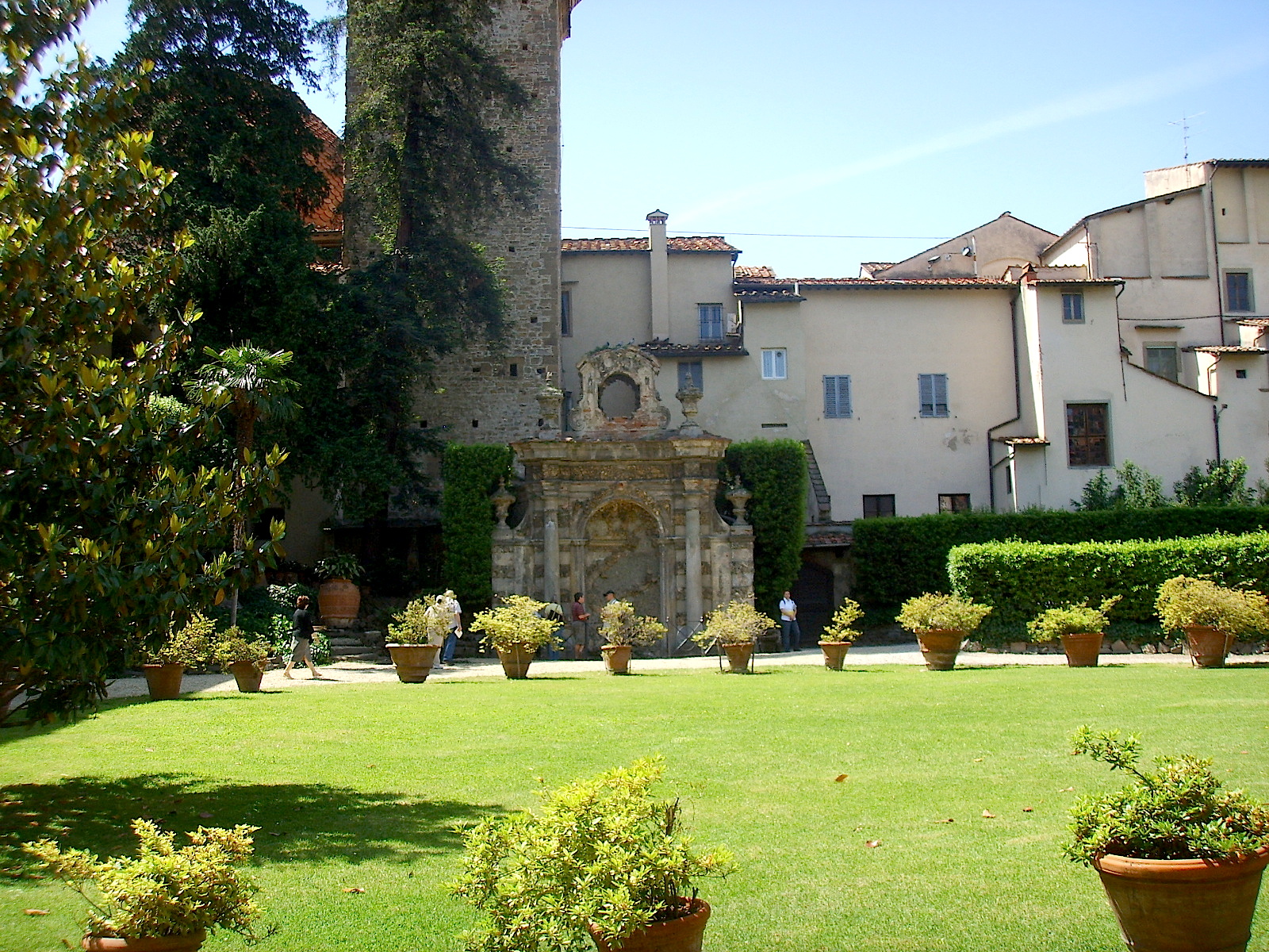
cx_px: 634
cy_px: 476
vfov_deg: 36.8
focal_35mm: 39
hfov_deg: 47.9
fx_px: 1430
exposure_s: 1/350
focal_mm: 6.6
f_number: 3.5
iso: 50
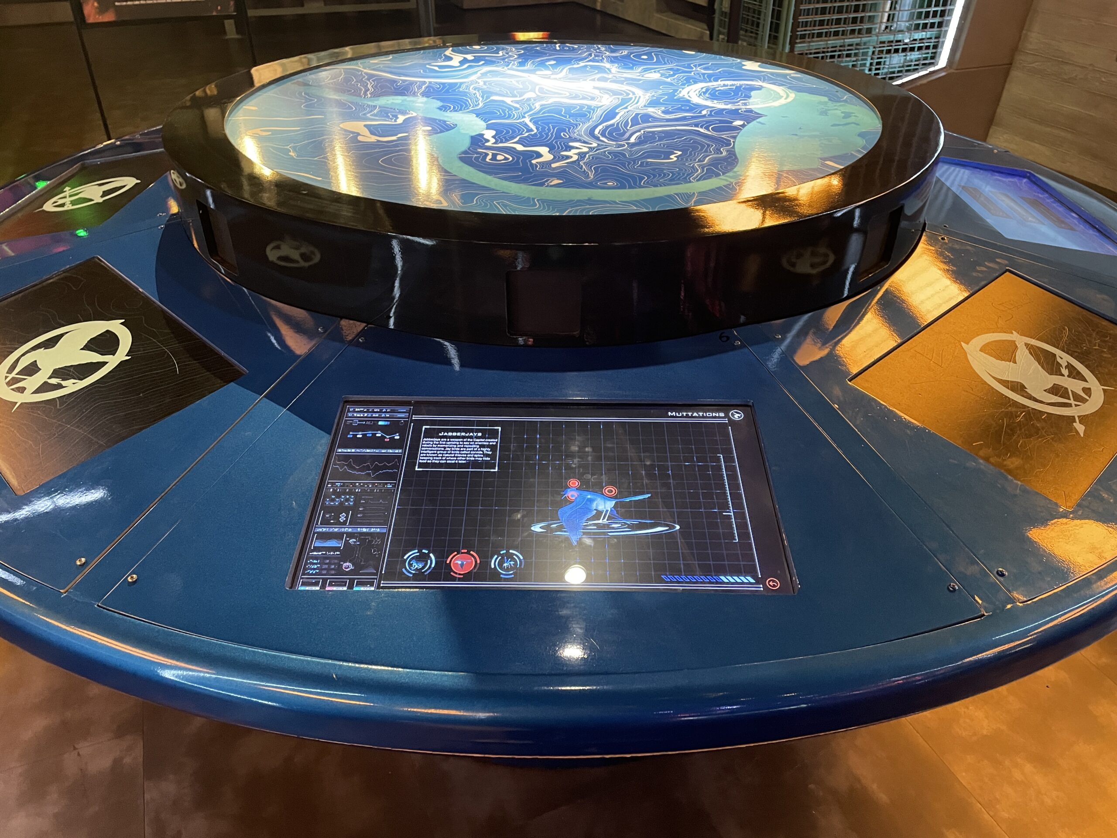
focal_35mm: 26
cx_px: 558
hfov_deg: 67.3
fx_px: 839
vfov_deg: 53.1
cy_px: 419
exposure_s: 1/30
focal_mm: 4.2
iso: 500
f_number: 1.6
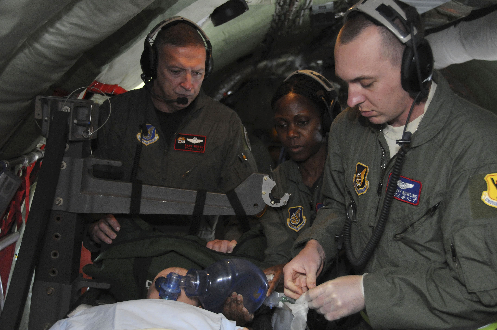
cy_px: 165
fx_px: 724
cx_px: 248
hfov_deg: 37.9
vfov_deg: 25.7
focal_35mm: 52
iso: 1600
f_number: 4.5
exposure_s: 1/60
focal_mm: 35
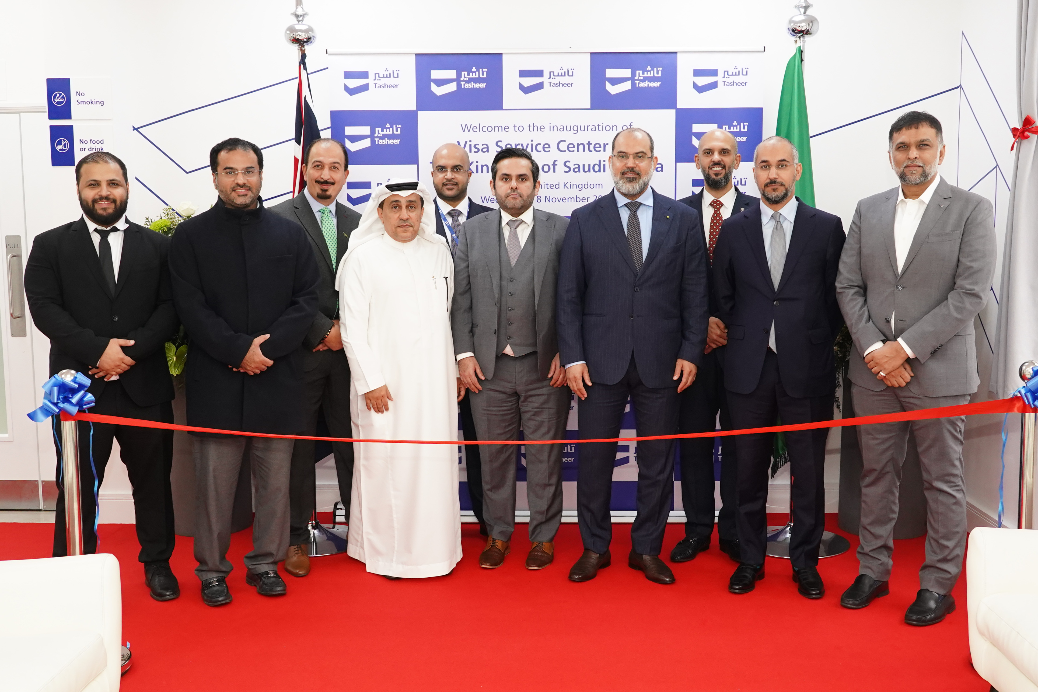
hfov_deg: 53.1
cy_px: 346
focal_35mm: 36
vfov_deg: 36.9
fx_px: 1038
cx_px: 519
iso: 2000
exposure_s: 1/80
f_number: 6.3
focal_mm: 24
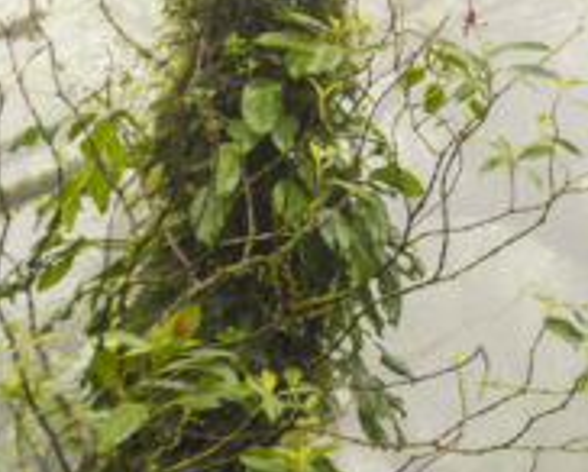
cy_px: -175
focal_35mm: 147
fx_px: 2561
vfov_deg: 10.3
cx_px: 1325
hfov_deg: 11.3
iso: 400
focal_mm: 24
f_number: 4
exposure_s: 1/160
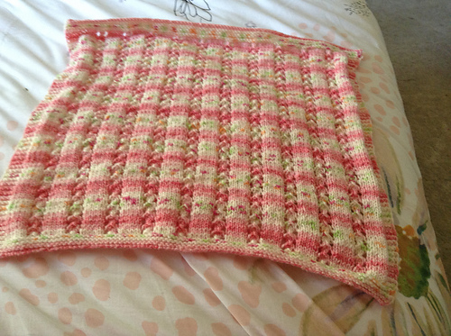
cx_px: 226
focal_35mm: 33
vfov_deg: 42.8
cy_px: 168
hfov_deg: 55.4
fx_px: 429
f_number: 2.4
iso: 100
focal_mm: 3.3
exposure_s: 1/24
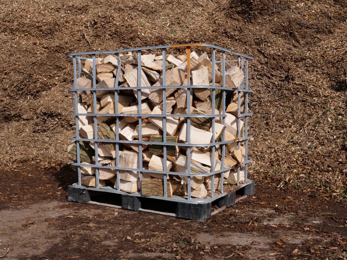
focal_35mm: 40
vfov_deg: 36.0
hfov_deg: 46.8
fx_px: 401
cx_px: 174
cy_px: 130
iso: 200
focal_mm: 20
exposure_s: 1/500
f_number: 8
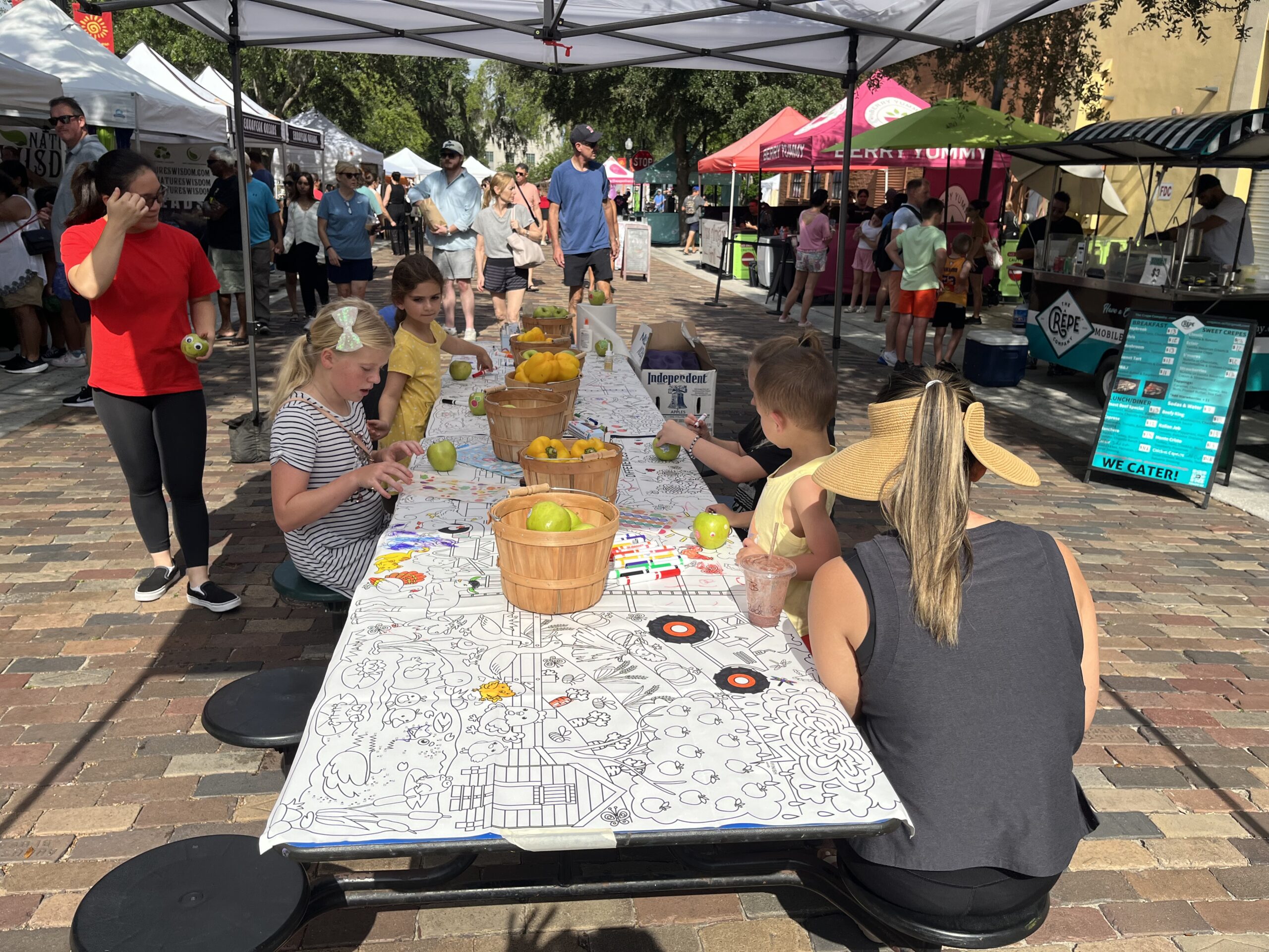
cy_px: 476
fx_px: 953
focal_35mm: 26
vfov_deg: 53.1
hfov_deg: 67.3
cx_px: 634
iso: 50
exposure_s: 1/3876
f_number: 1.6
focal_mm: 5.1
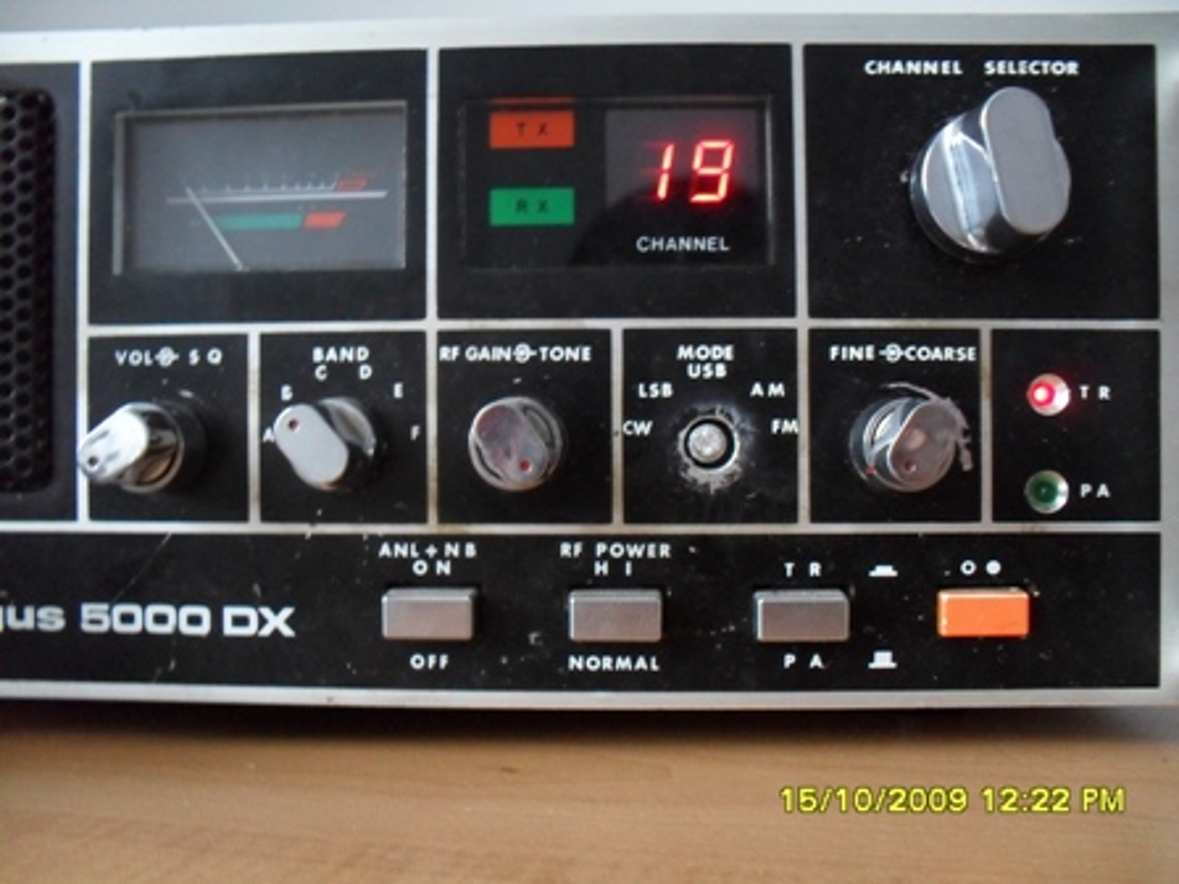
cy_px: 442
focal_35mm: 35
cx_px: 590
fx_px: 1192
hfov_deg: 52.6
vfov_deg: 40.7
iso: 400
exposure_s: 1/8
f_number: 3.2
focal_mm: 6.3
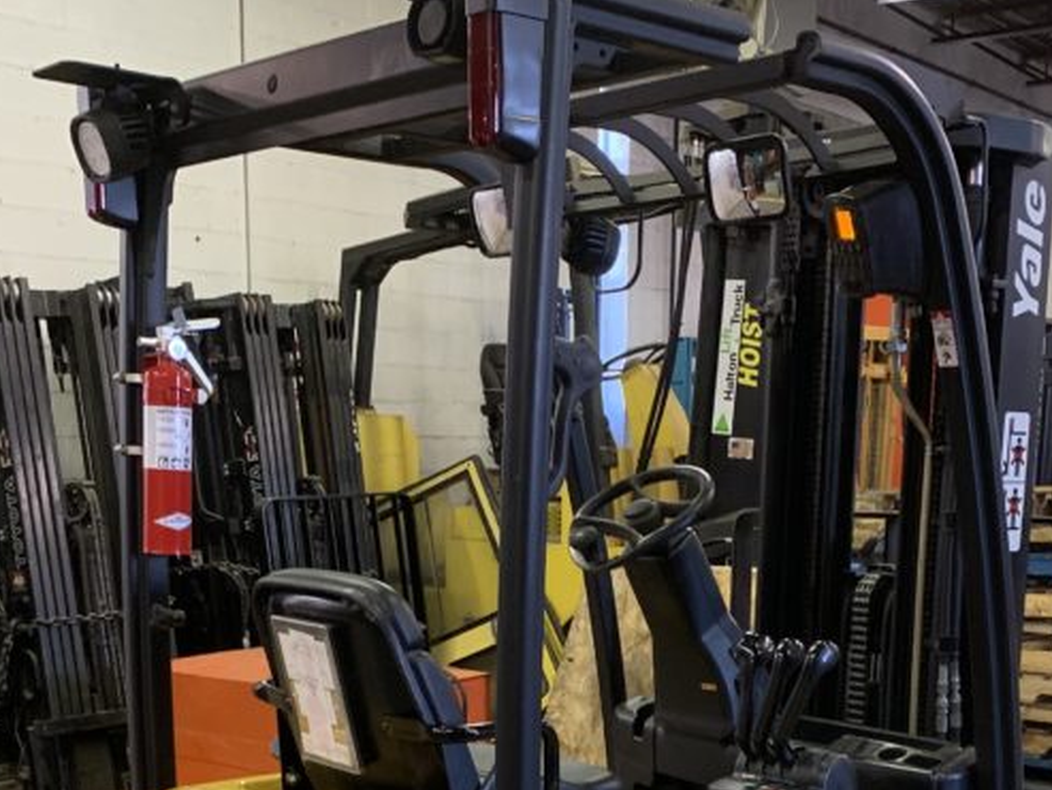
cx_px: 565
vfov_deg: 25.9
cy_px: 764
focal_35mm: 54
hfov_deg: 35.5
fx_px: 1641
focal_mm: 4.25
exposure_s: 1/40
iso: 400
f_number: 1.8
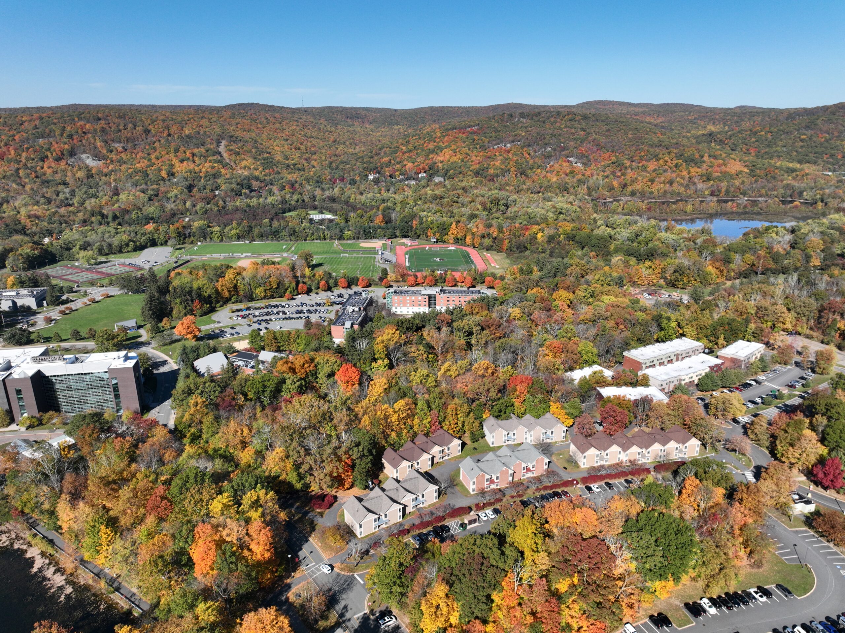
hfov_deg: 71.6
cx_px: 422
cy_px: 316
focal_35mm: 24
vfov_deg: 56.8
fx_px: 586
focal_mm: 12.29
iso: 110
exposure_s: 1/2000
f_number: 2.8
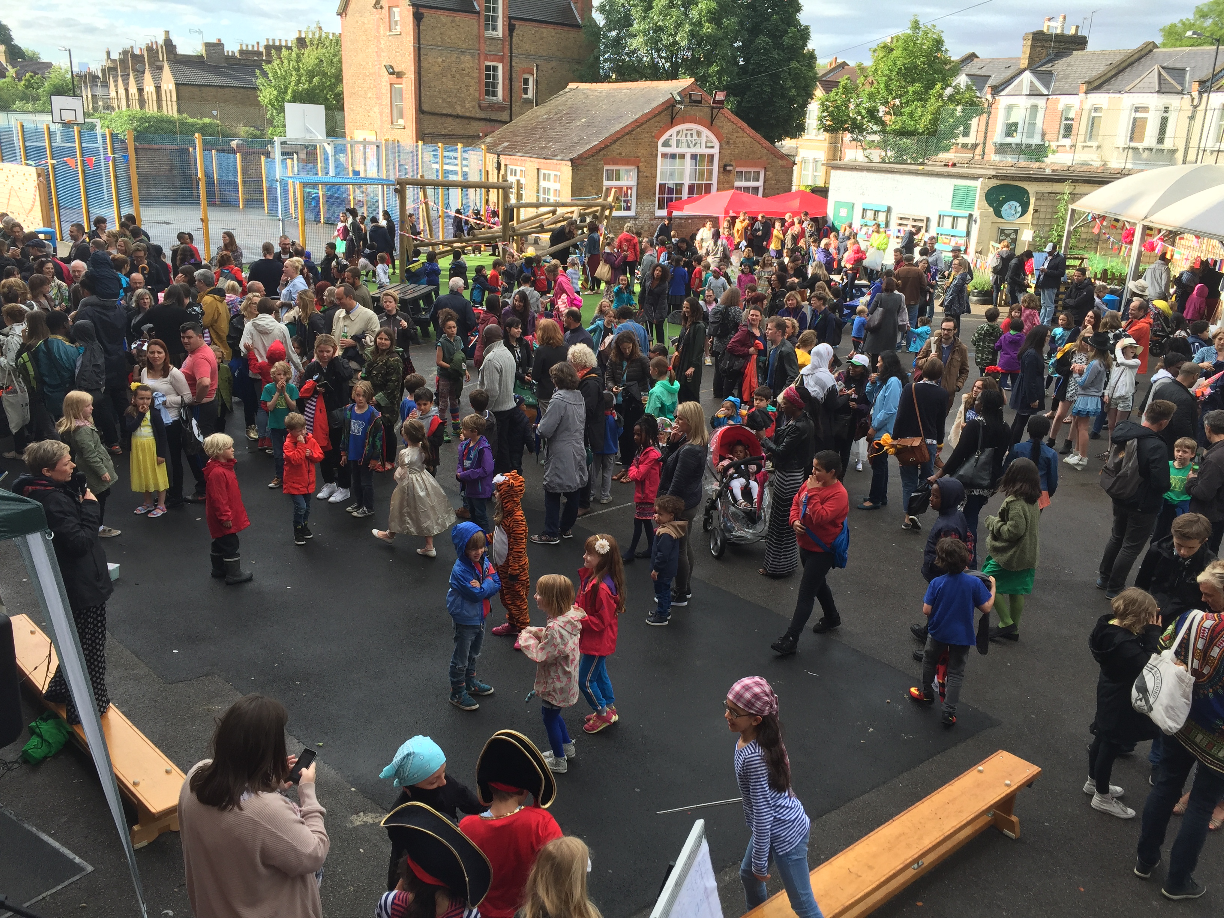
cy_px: 459
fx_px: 1025
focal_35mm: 29
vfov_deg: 48.2
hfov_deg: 61.7
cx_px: 612
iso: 32
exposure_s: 1/444
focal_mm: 4.15
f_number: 2.2
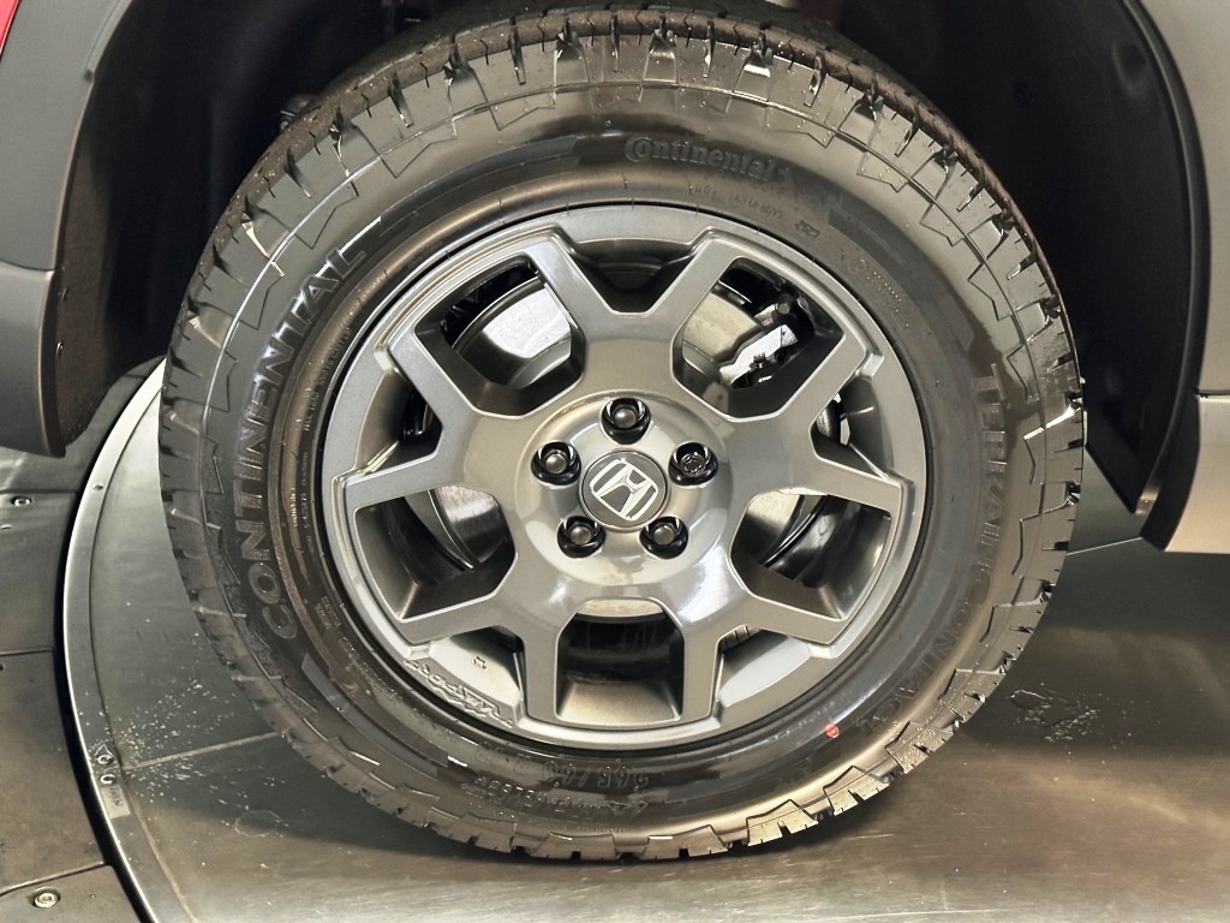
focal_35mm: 48
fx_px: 1706
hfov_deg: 39.7
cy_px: 462
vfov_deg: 30.3
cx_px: 615
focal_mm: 6.86
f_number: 1.78
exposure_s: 1/24
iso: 640
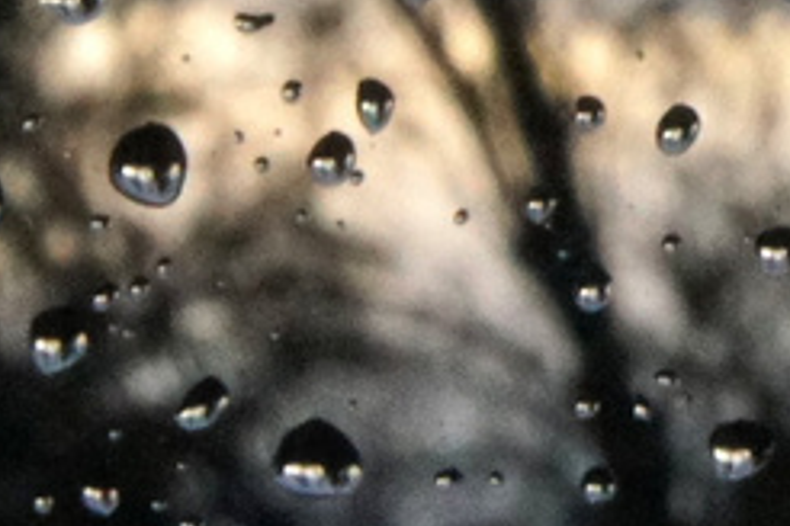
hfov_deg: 3.0
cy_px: -632
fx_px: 15162
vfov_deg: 2.0
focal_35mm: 691
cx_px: 1654
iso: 3200
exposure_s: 1/60
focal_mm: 70
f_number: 36
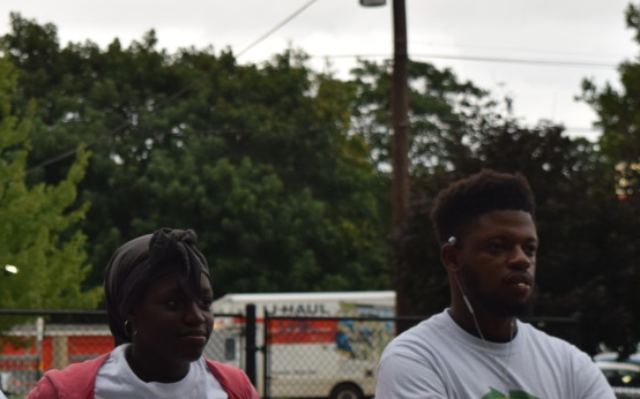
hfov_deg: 16.3
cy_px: 304
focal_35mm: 127
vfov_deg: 10.3
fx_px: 2215
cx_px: 129
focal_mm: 46
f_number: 5
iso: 400
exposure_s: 1/100
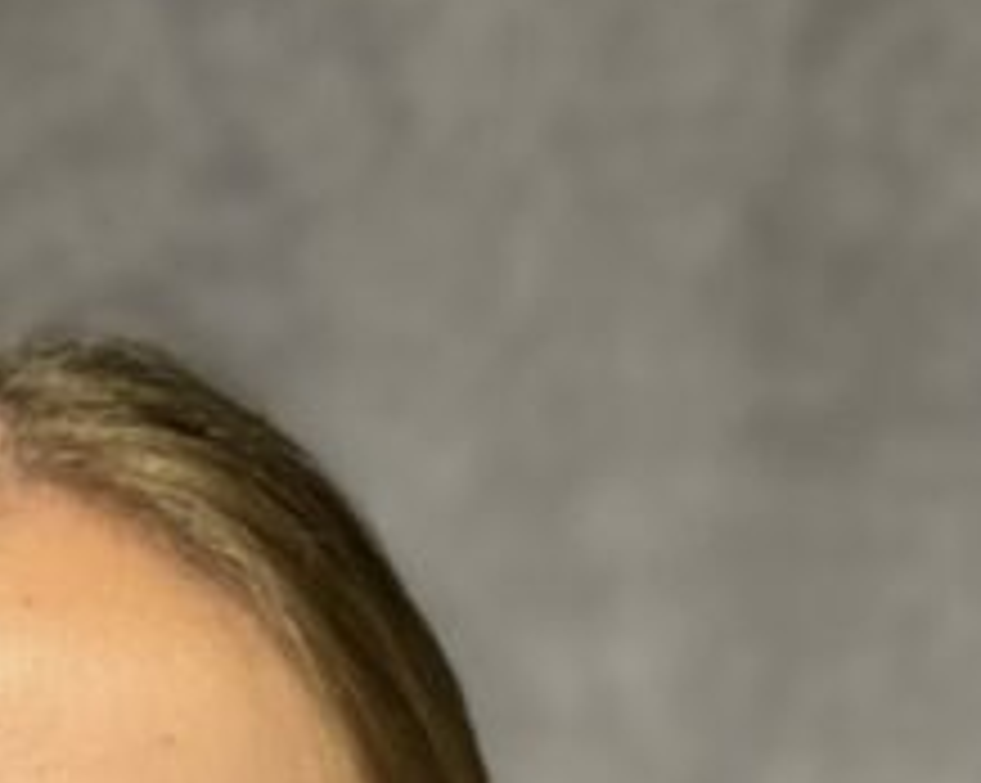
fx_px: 3568
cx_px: -58
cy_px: 1881
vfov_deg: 10.7
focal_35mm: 123
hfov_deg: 15.3
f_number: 1.6
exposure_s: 1/60
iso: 160
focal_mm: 5.1
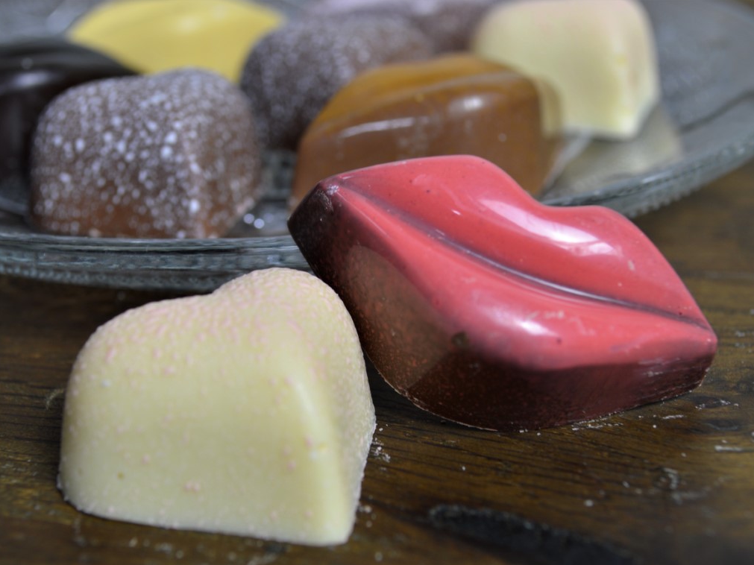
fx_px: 1220
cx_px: 369
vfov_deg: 26.1
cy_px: 285
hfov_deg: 34.4
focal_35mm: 56
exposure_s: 1/5
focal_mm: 34
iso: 100
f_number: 6.3
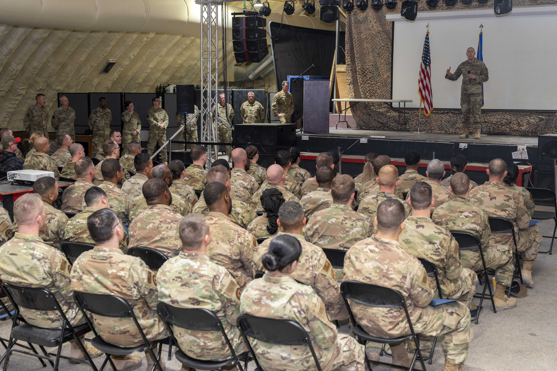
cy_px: 186
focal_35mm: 50
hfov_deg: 39.6
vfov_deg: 27.0
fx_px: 773
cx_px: 278
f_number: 5
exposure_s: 1/100
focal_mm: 50
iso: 1000
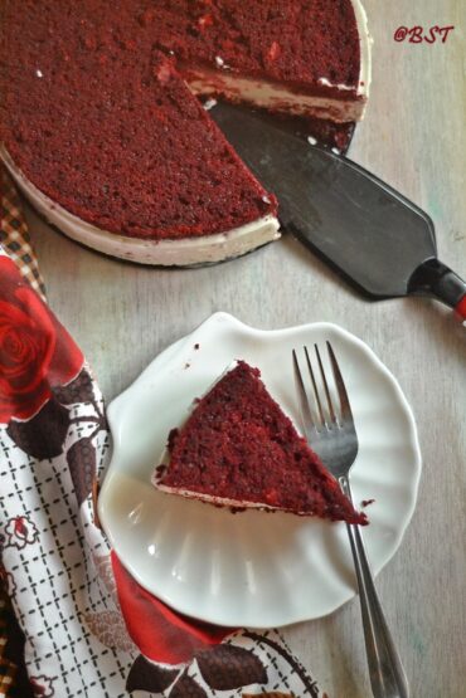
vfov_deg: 27.0
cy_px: 349
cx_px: 233
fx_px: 1456
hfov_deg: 18.2
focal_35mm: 75
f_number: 1.8
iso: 3200
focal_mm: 50
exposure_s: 1/40
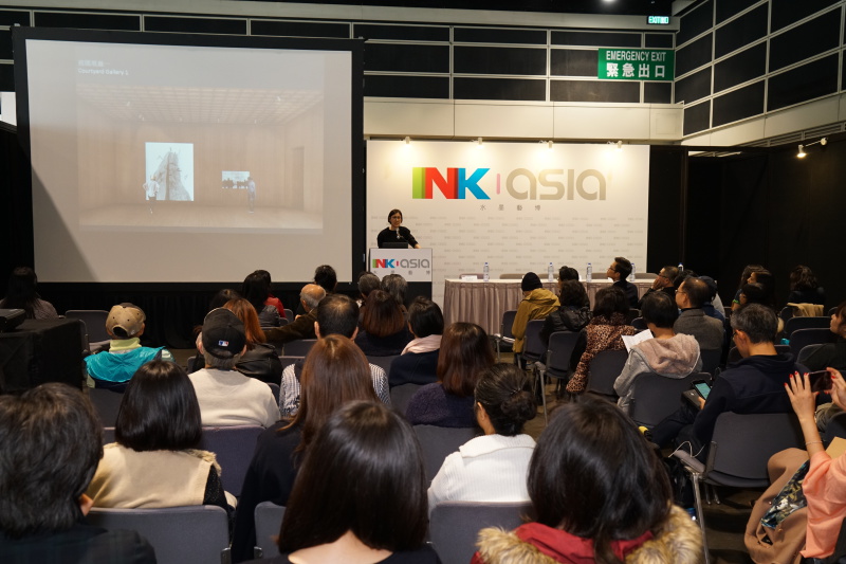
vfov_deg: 43.6
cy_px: 282
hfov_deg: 61.9
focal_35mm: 30
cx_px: 423
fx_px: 705
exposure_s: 1/60
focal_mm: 30
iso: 2000
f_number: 5.6
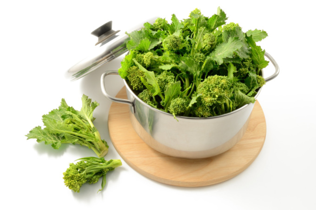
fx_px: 355
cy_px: 105
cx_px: 158
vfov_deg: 32.9
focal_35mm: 40
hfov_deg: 48.0
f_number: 25
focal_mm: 27
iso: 100
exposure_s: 3
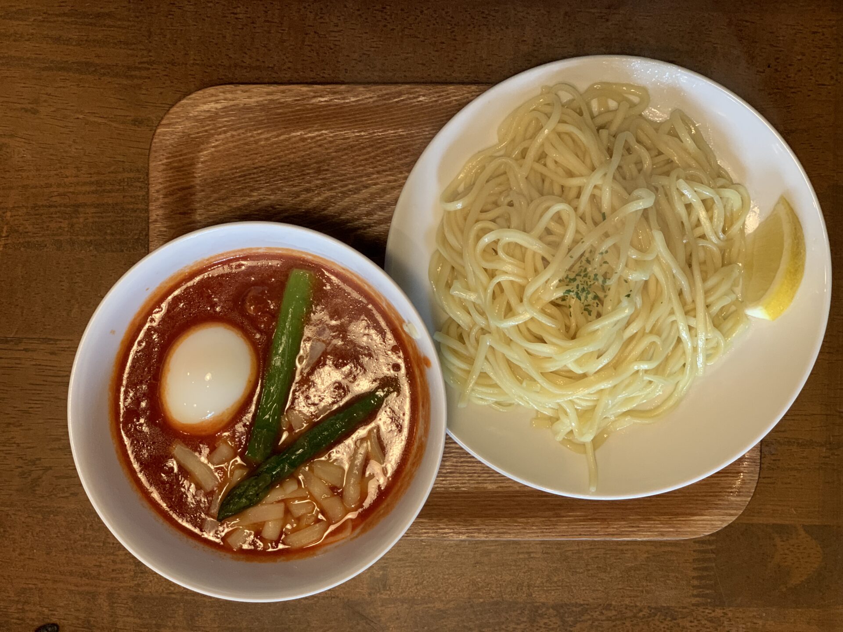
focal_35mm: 52
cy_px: 316
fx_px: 1266
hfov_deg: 36.8
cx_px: 422
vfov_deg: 28.0
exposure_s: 1/50
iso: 160
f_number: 2.4
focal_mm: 6
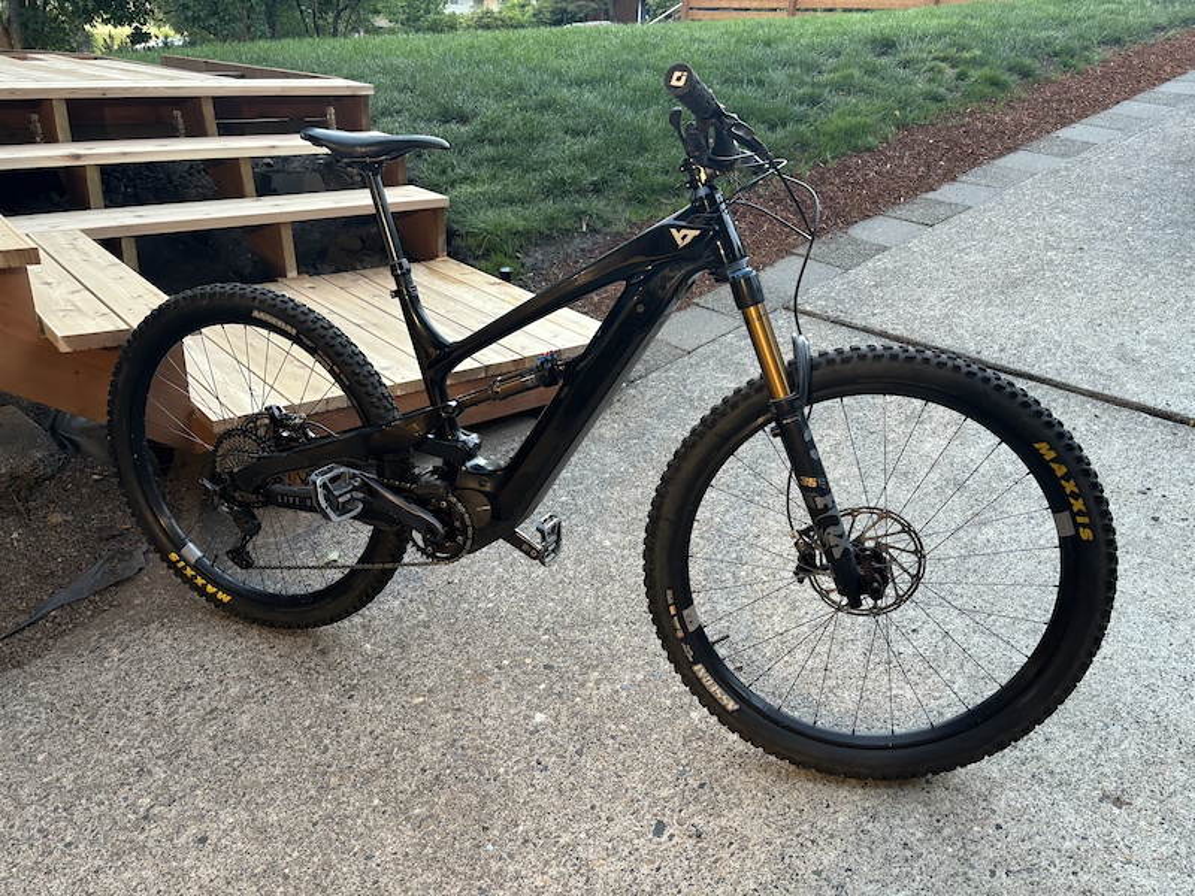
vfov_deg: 53.1
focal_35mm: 26
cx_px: 598
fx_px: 898
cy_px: 448
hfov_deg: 67.3
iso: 250
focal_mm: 5.96
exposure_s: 1/60
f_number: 1.6
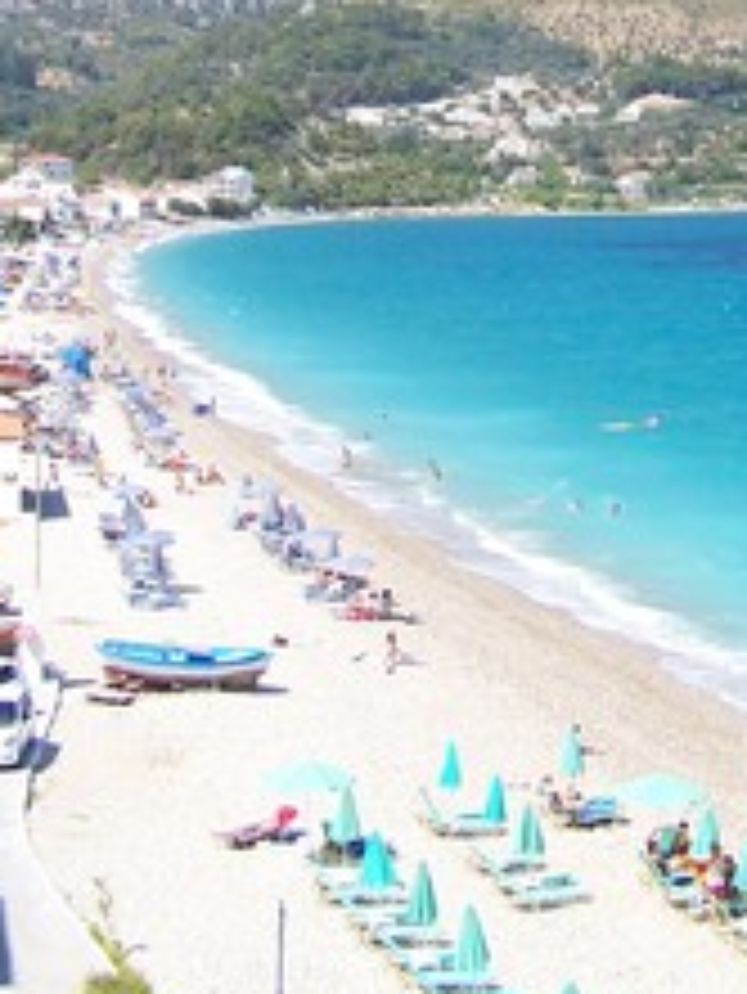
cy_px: -63
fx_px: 2472
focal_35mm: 86
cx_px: 596
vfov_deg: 21.7
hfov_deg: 17.1
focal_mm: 6.3
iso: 80
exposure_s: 1/500
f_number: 4
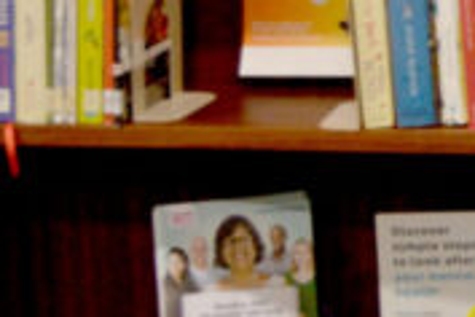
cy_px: -46
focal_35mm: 309
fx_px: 4077
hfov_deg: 6.3
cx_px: 1154
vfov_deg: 4.4
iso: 720
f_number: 4.8
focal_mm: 38
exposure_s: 1/60
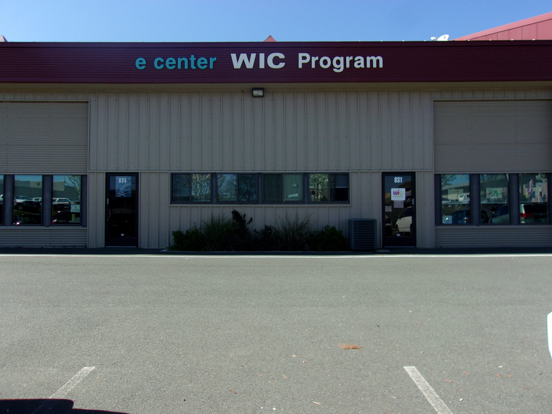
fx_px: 431
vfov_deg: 51.4
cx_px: 276
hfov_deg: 65.3
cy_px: 207
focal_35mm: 27
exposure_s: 1/70
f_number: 10.4
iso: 80
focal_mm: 4.9
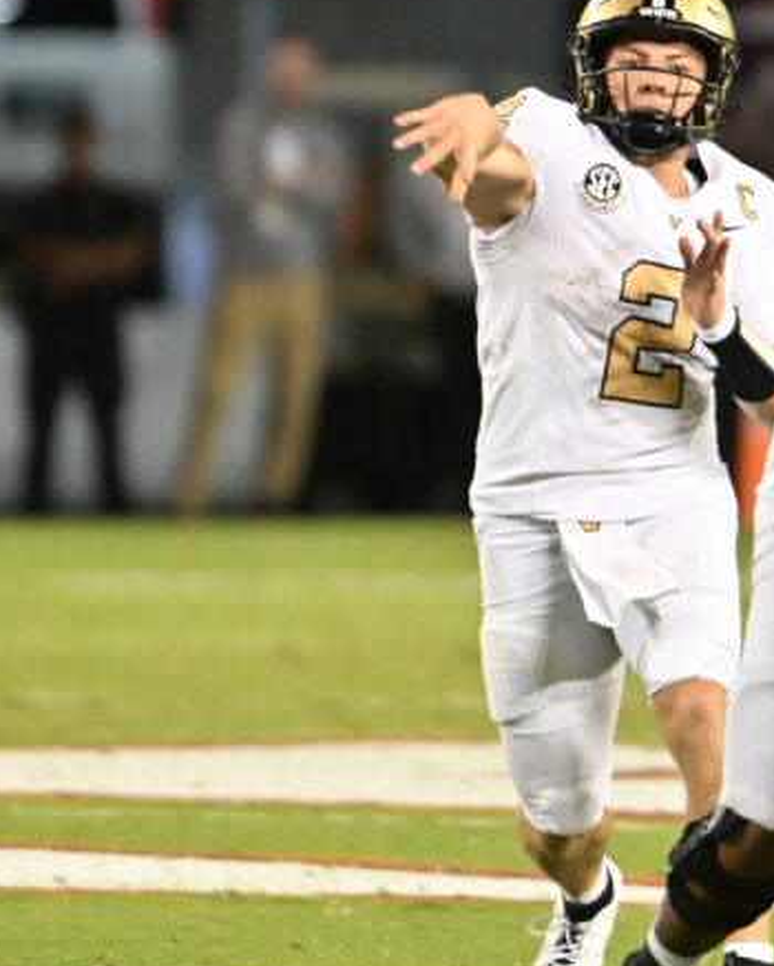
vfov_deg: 2.2
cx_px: 867
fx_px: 25152
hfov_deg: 1.8
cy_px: 367
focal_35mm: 879
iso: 6400
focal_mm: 400
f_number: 4
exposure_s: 1/1000
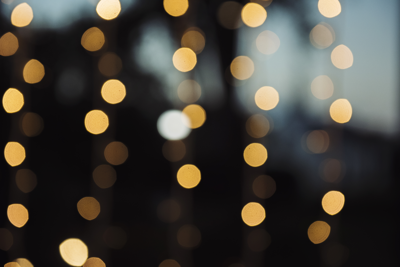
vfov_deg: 20.6
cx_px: 200
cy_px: 134
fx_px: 734
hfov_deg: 30.5
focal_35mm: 66
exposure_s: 1/250
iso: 2000
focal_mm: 66
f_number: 4
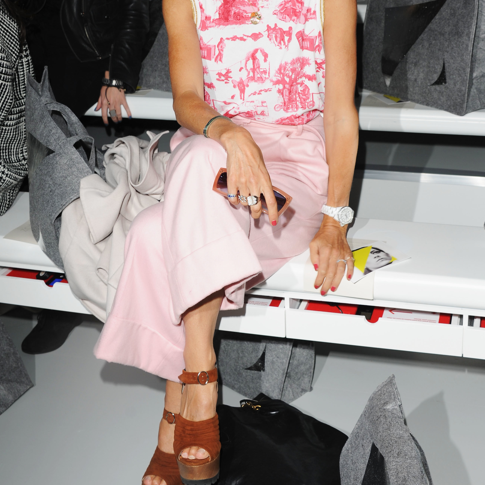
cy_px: 178
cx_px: 251
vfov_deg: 34.5
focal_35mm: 49
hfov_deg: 34.7
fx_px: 777
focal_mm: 35
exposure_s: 1/60
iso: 200
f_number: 6.3
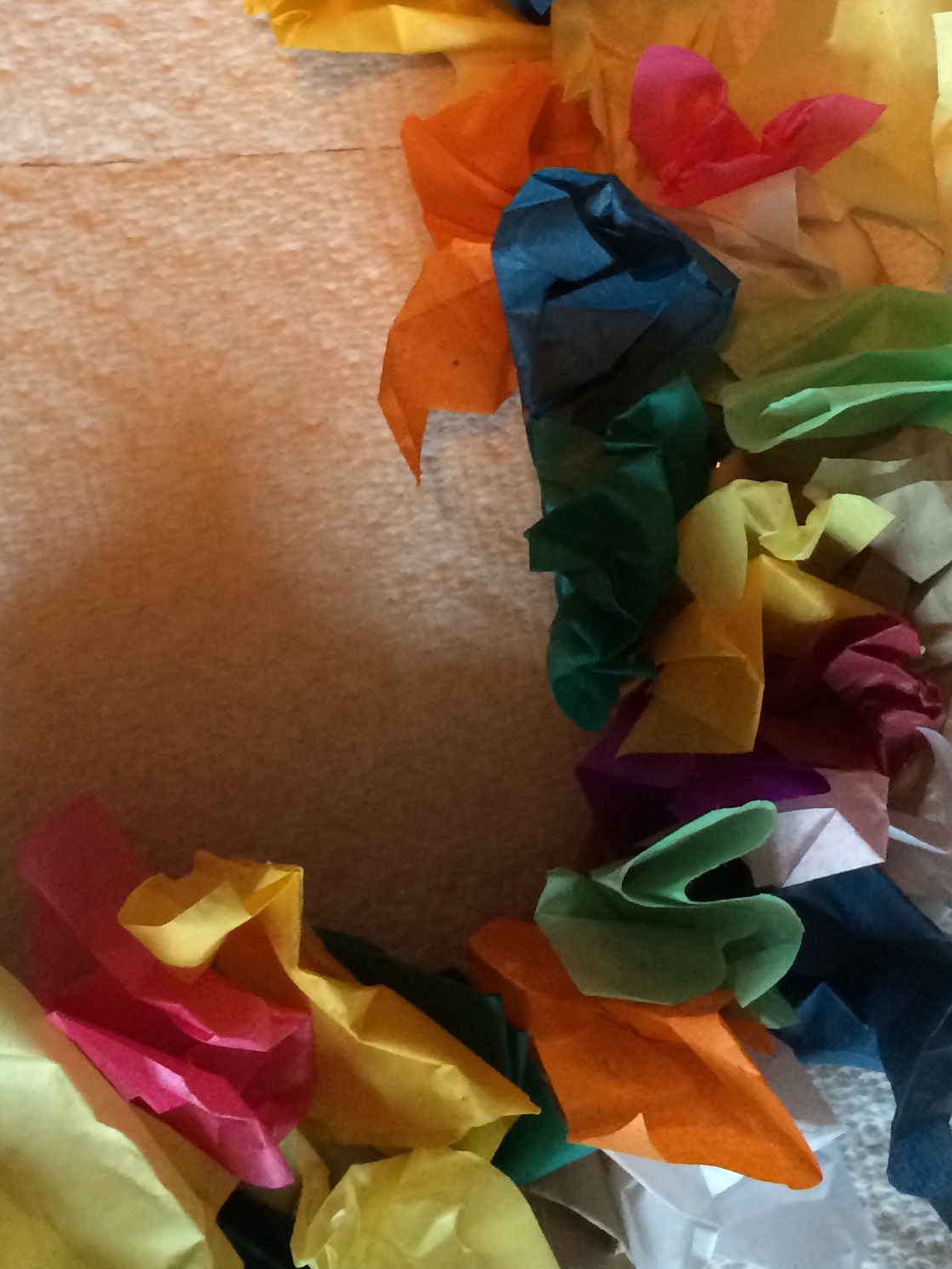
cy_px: 225
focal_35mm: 66
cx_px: 518
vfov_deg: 28.7
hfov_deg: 22.2
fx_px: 2420
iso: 250
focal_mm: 4.12
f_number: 2.2
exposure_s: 1/30
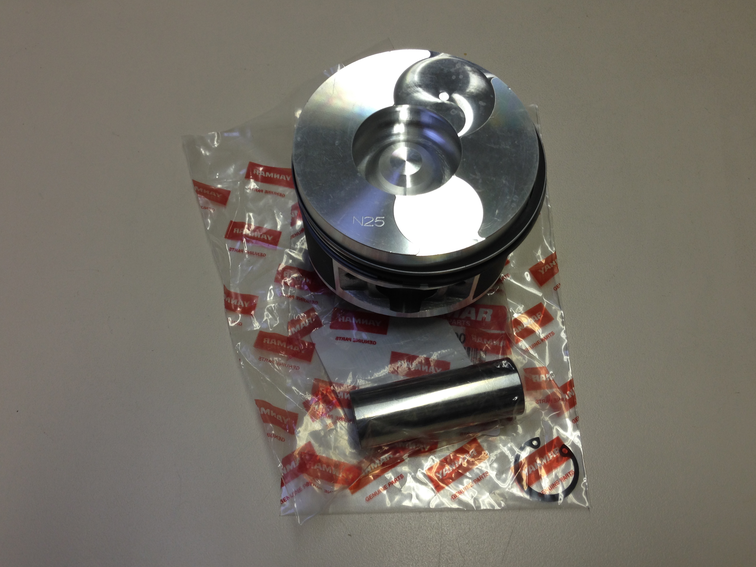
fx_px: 743
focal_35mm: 34
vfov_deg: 41.8
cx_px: 377
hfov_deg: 54.0
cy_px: 281
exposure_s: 1/33
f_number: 2.4
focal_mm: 4.12
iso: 50
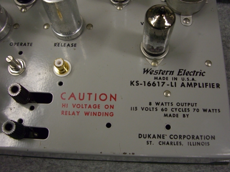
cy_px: 86
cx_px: 115
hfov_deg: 49.0
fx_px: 252
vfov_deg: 37.7
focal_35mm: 38
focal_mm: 7.9
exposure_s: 1/60
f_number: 2.8
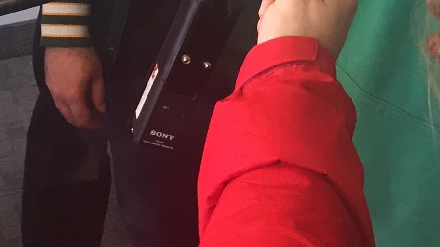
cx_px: 382
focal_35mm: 113
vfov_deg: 9.7
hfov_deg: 18.7
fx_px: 1318
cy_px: -314
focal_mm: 4.15
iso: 64
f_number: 2.2
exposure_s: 1/30
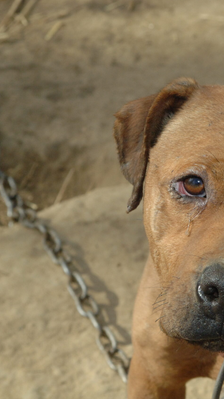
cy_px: 199
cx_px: 211
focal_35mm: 166
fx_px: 1753
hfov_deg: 7.3
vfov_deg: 13.0
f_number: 11
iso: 800
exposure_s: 1/250
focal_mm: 70
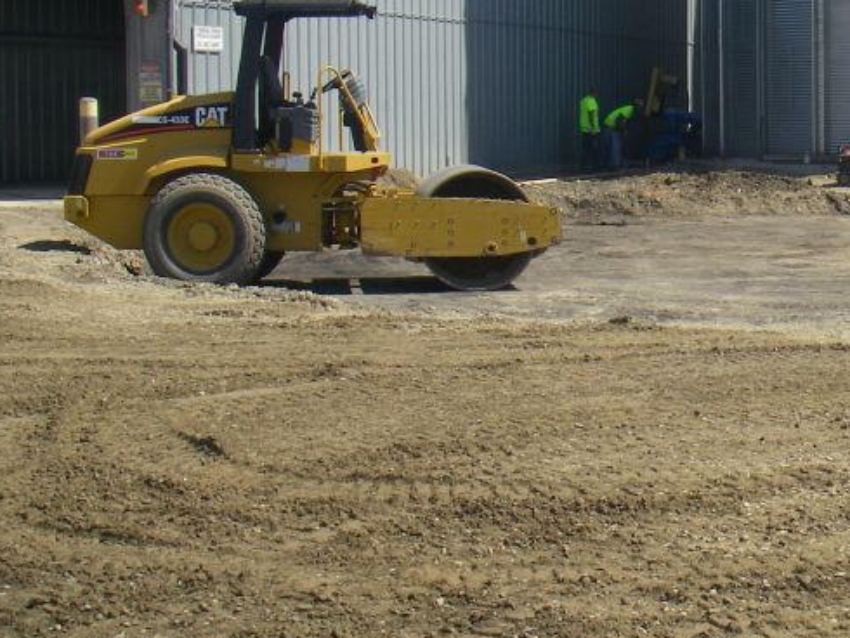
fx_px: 1867
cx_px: 784
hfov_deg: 24.8
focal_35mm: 76
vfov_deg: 19.4
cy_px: 275
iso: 64
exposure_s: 1/160
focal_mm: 6.3
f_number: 6.6
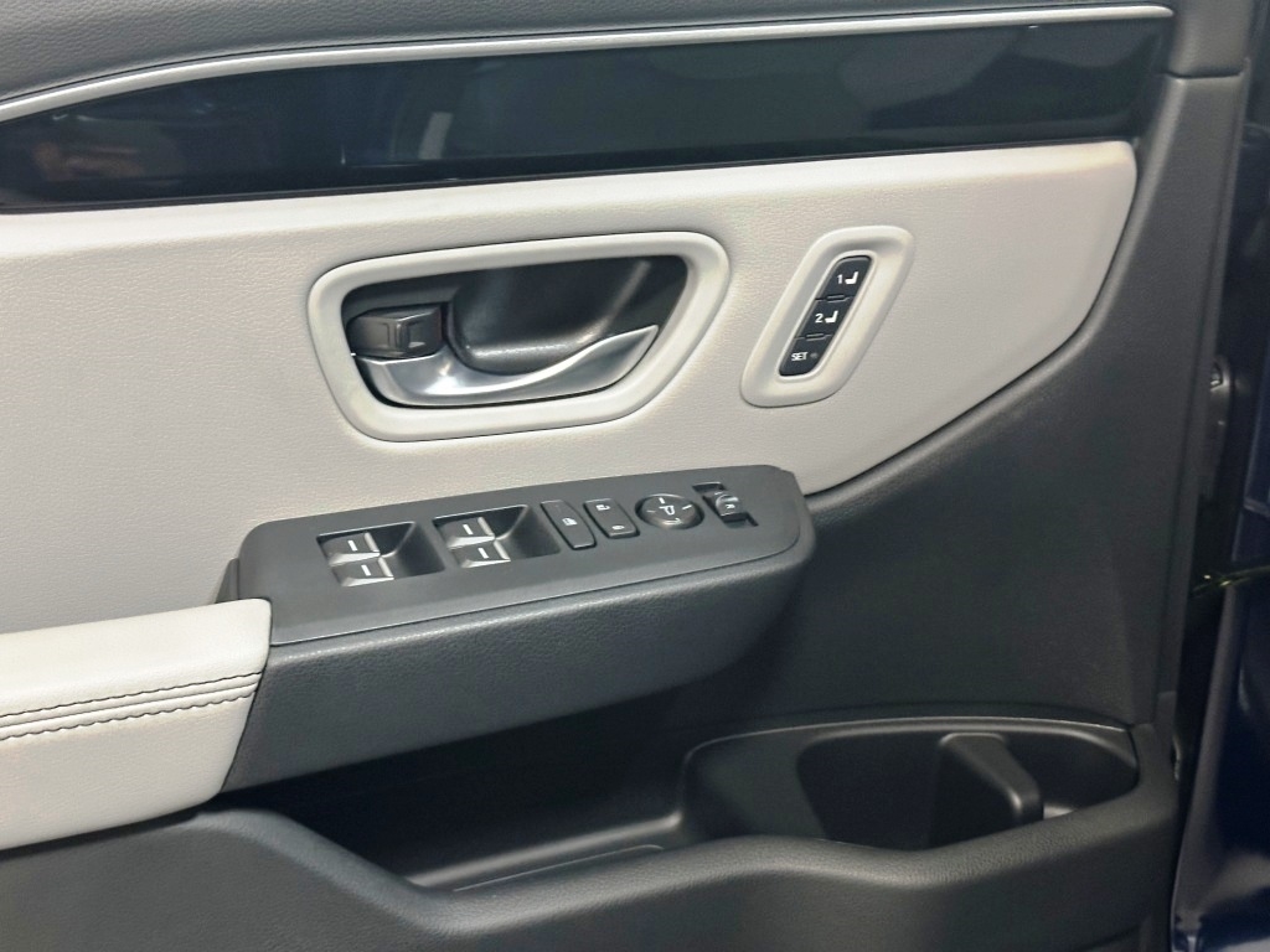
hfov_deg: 39.7
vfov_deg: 30.3
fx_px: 1761
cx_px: 635
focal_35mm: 48
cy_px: 476
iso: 500
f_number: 1.78
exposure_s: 1/30
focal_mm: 6.86
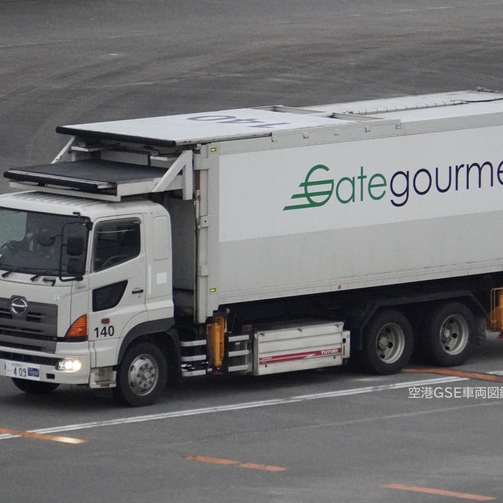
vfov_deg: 4.3
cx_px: 281
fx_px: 6625
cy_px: 252
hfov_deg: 4.3
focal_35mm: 403
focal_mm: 210
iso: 6400
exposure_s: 1/250
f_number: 6.3
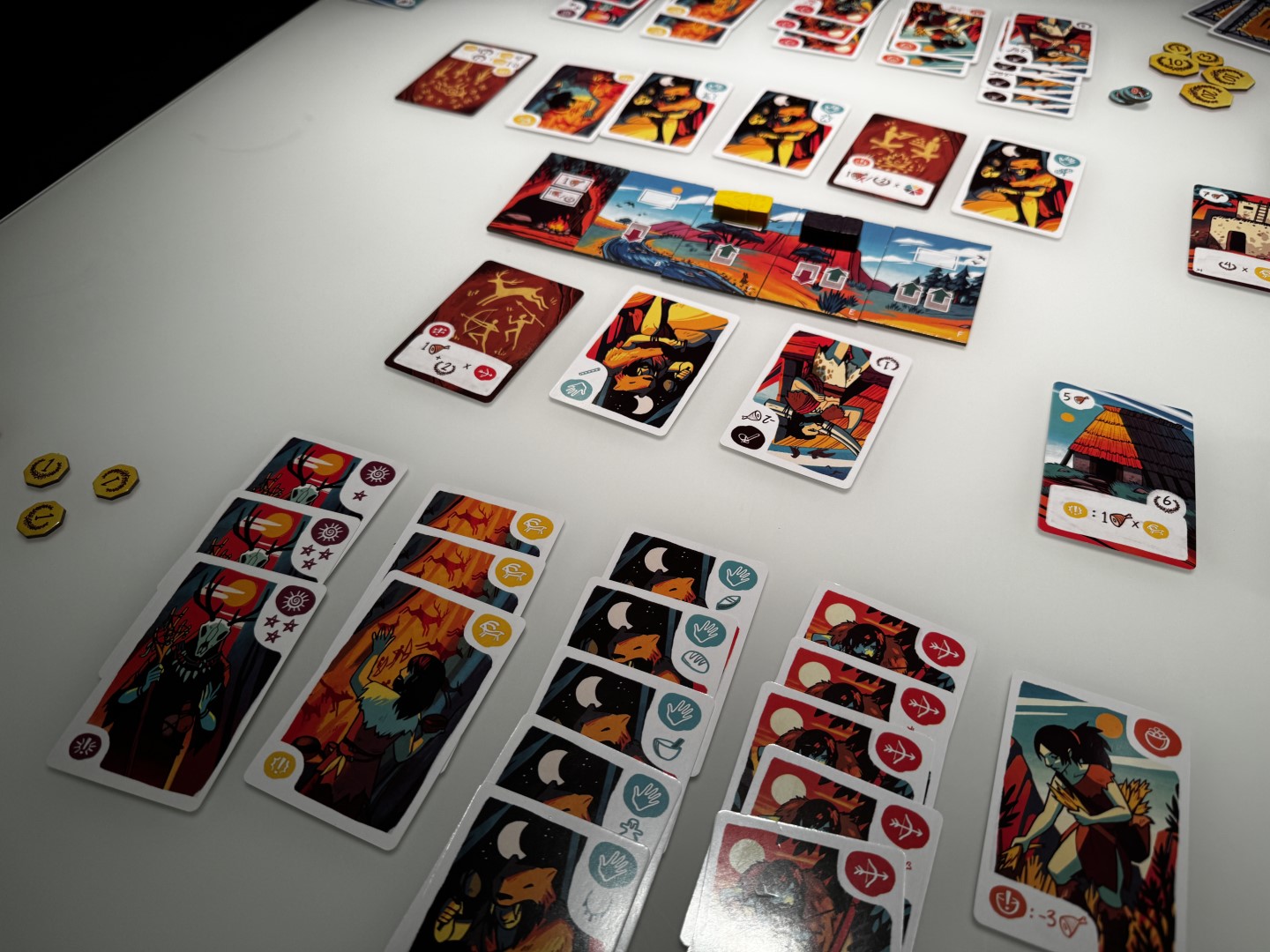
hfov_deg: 71.6
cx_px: 635
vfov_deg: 56.8
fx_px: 881
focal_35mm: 24
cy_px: 476
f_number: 1.78
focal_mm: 6.76
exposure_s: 1/136
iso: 50
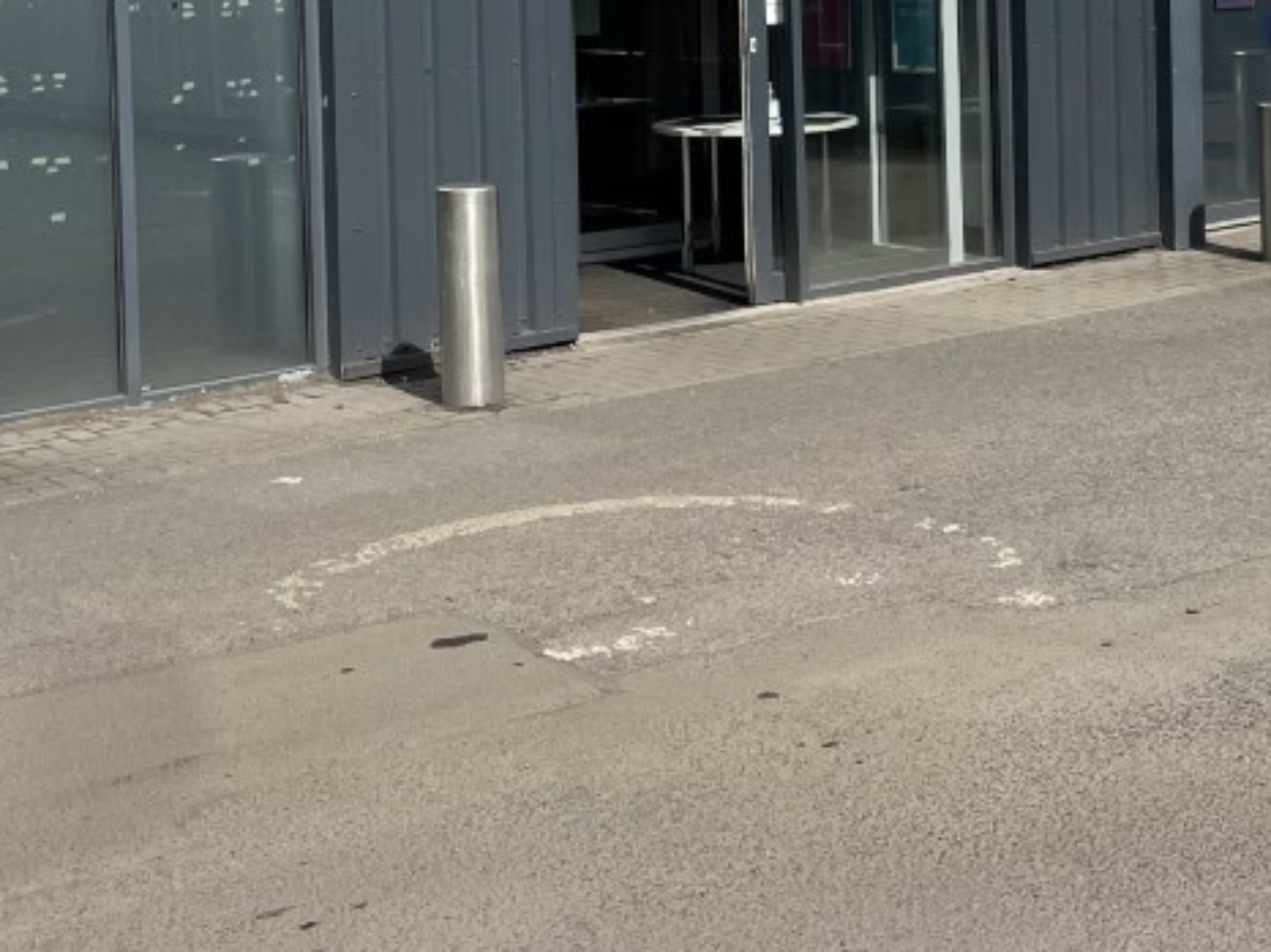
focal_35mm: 67
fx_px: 2459
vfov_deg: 21.0
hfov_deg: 28.5
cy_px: -38
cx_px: 963
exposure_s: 1/4292
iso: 32
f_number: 1.6
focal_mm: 4.2
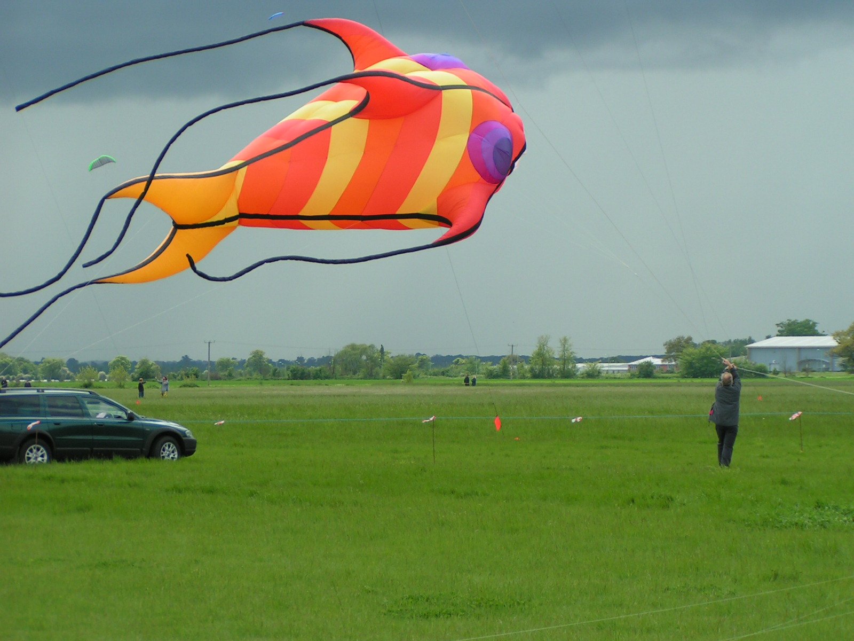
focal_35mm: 136
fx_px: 3355
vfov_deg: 10.9
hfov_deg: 14.5
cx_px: 427
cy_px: 320
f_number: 3.5
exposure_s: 1/640
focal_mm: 20.9
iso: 50
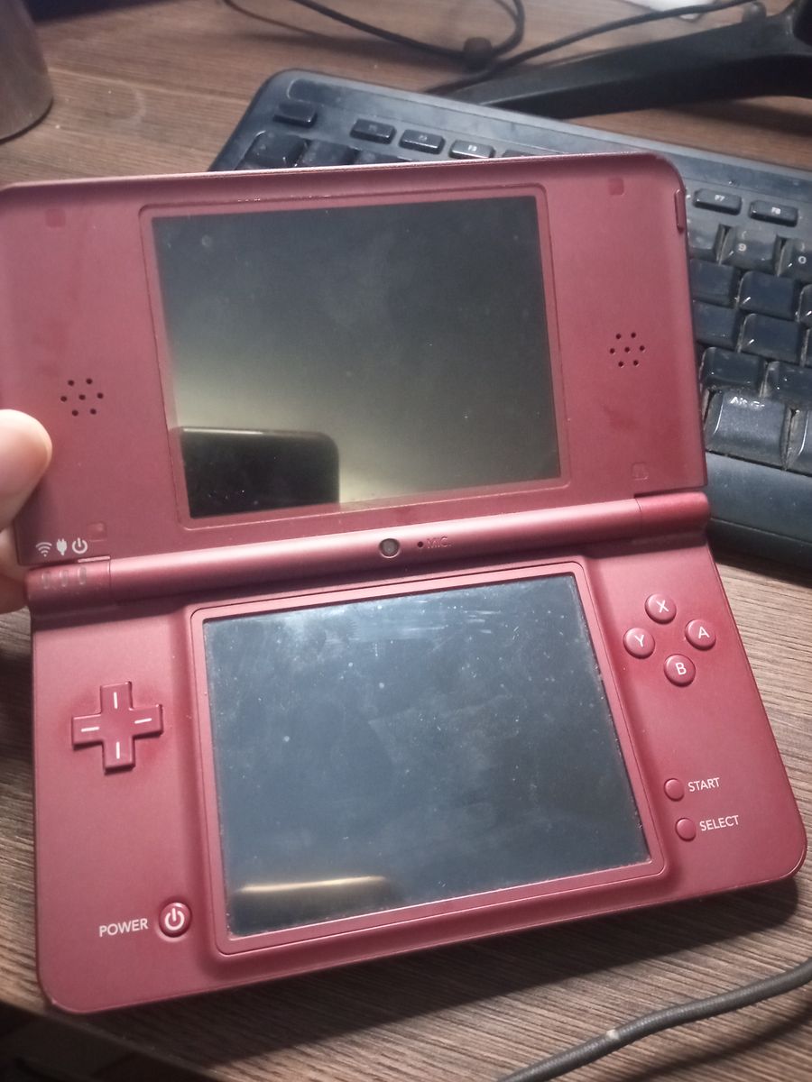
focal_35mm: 27
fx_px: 844
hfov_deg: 51.4
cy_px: 541
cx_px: 406
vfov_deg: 65.3
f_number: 2.2
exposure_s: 1/13.3
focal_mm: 3.79
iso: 3496
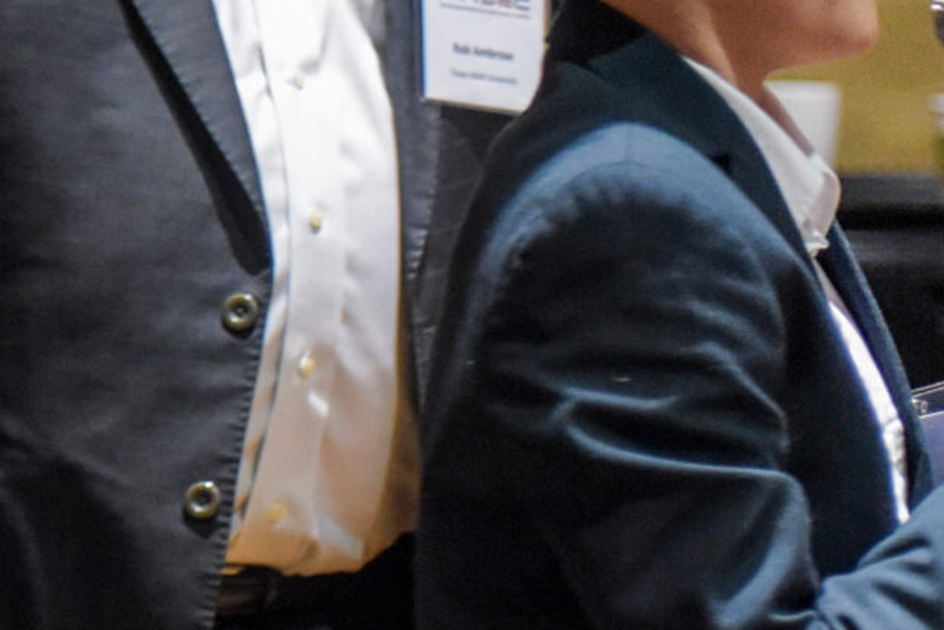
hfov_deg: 5.4
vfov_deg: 3.6
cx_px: 1018
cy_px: -5
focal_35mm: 378
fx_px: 9916
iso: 3200
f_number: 4
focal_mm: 92
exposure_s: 1/80
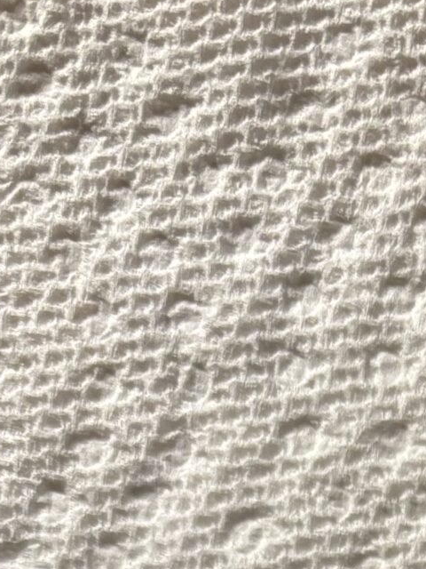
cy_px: 1126
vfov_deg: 15.3
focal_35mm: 104
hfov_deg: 13.6
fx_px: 1706
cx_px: 572
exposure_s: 1/60
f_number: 1.6
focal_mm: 5.96
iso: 160
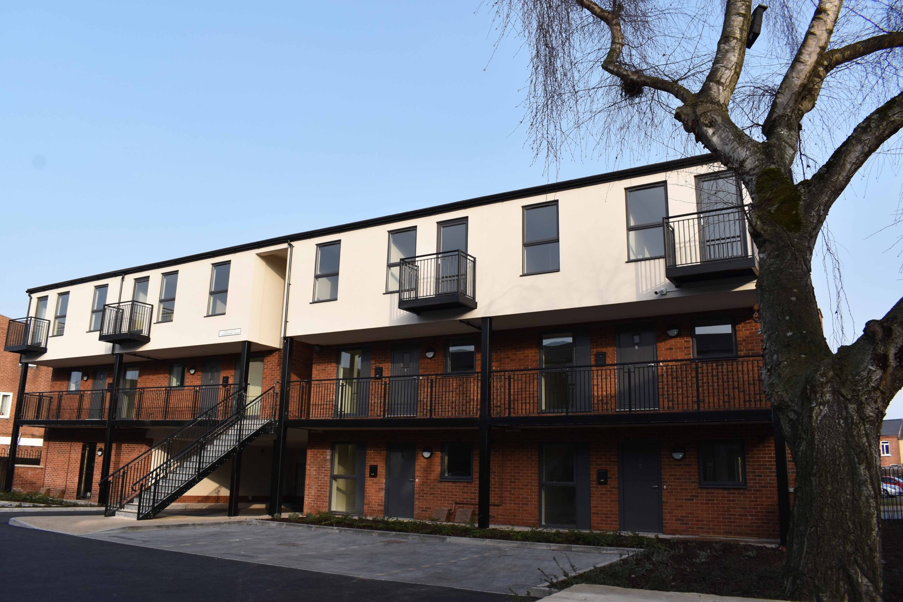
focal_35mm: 27
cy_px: 301
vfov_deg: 47.9
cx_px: 452
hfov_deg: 67.4
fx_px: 677
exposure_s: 1/250
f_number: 8
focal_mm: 18
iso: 200
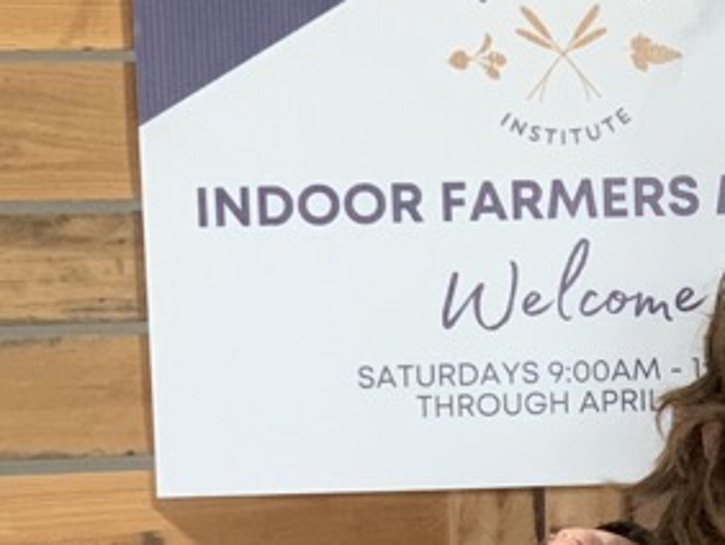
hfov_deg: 8.8
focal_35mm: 221
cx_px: 998
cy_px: 679
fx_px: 4633
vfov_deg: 6.7
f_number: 2.4
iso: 200
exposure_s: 1/60
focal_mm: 6
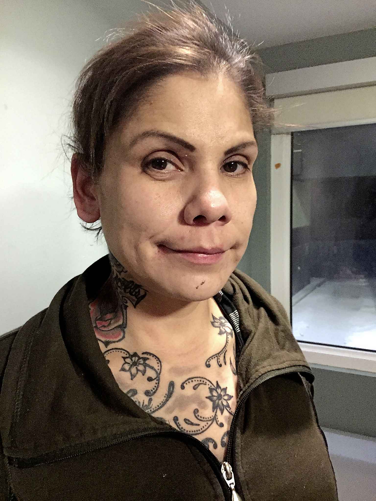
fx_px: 420
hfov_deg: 48.2
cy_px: 250
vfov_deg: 61.7
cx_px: 188
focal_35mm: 29
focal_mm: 4.15
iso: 640
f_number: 2.2
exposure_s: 1/15
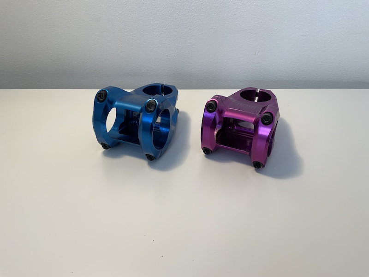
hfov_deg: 61.7
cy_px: 138
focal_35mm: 29
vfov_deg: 48.2
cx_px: 184
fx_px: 309
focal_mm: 3
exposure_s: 1/100
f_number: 1.8
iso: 25
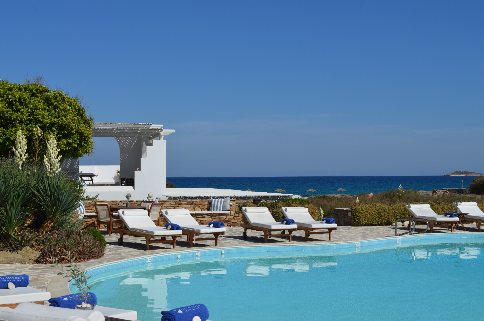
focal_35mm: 54
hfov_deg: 36.9
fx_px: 725
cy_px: 160
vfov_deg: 25.0
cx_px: 242
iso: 100
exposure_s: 1/500
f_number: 11
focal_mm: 36
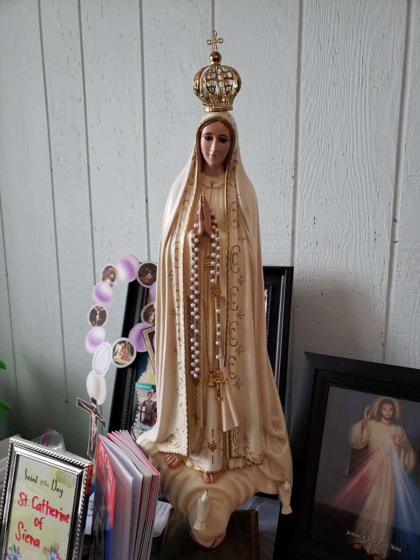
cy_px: 280
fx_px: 421
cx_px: 210
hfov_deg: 53.1
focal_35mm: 26
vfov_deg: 67.3
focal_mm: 4.3
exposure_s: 1/15
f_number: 1.5
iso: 250
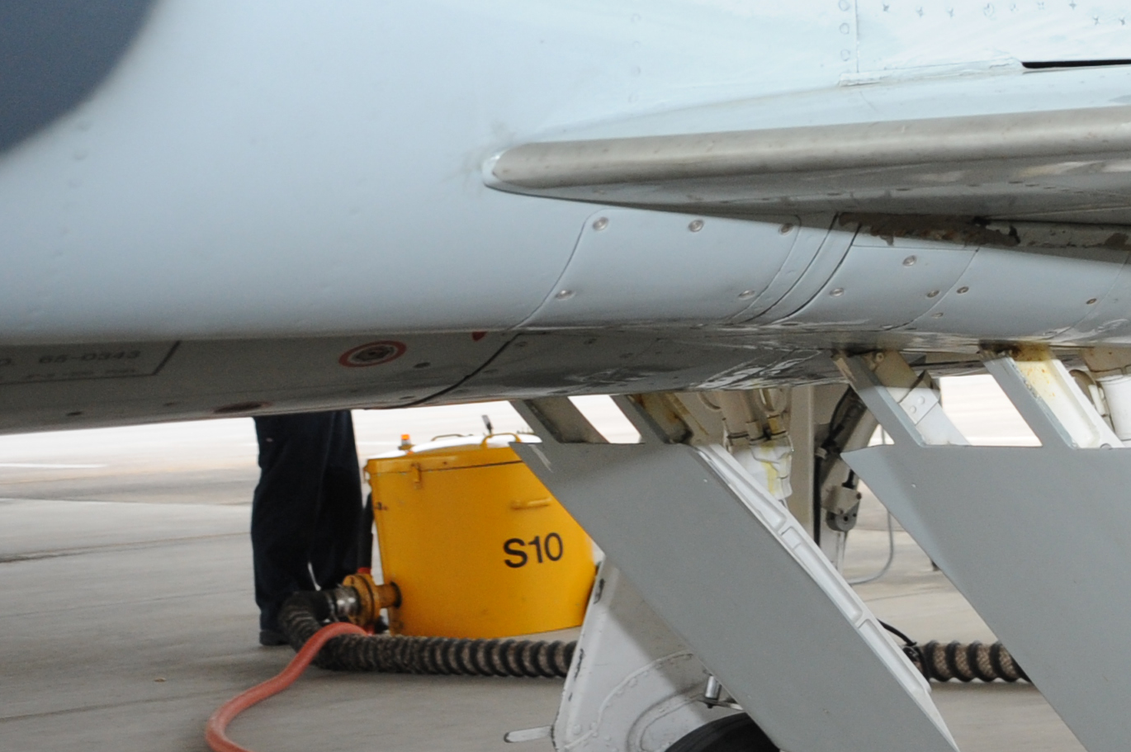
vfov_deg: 15.6
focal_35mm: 87
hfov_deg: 19.9
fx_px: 2731
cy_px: 627
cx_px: 1743
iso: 1000
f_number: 6.3
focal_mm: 28
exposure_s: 1/125
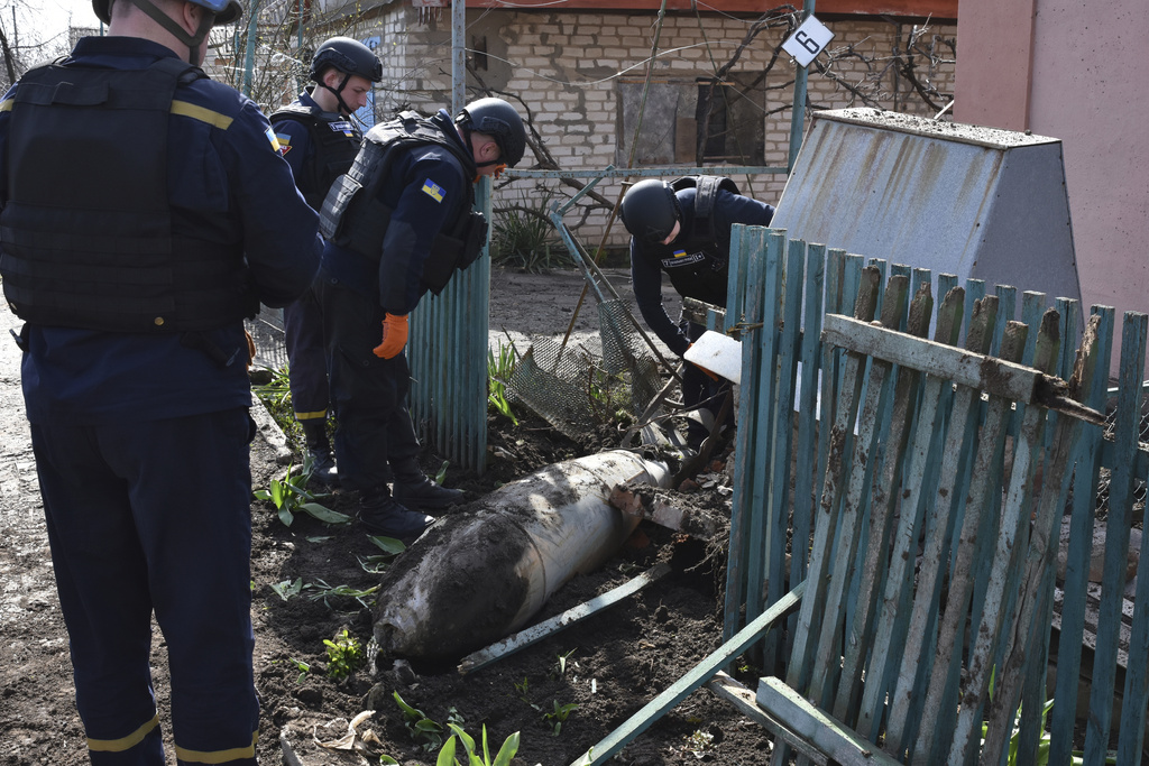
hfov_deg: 53.1
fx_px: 1149
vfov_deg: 36.9
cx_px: 574
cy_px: 383
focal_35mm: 36
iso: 500
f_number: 8
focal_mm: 24
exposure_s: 1/640
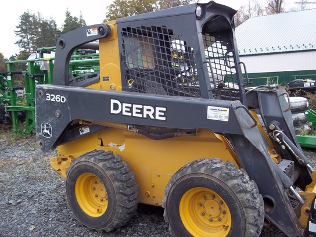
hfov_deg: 51.4
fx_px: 329
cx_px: 158
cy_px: 118
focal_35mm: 36
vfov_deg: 39.7
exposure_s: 1/250
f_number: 3.1
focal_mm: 6.5
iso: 80
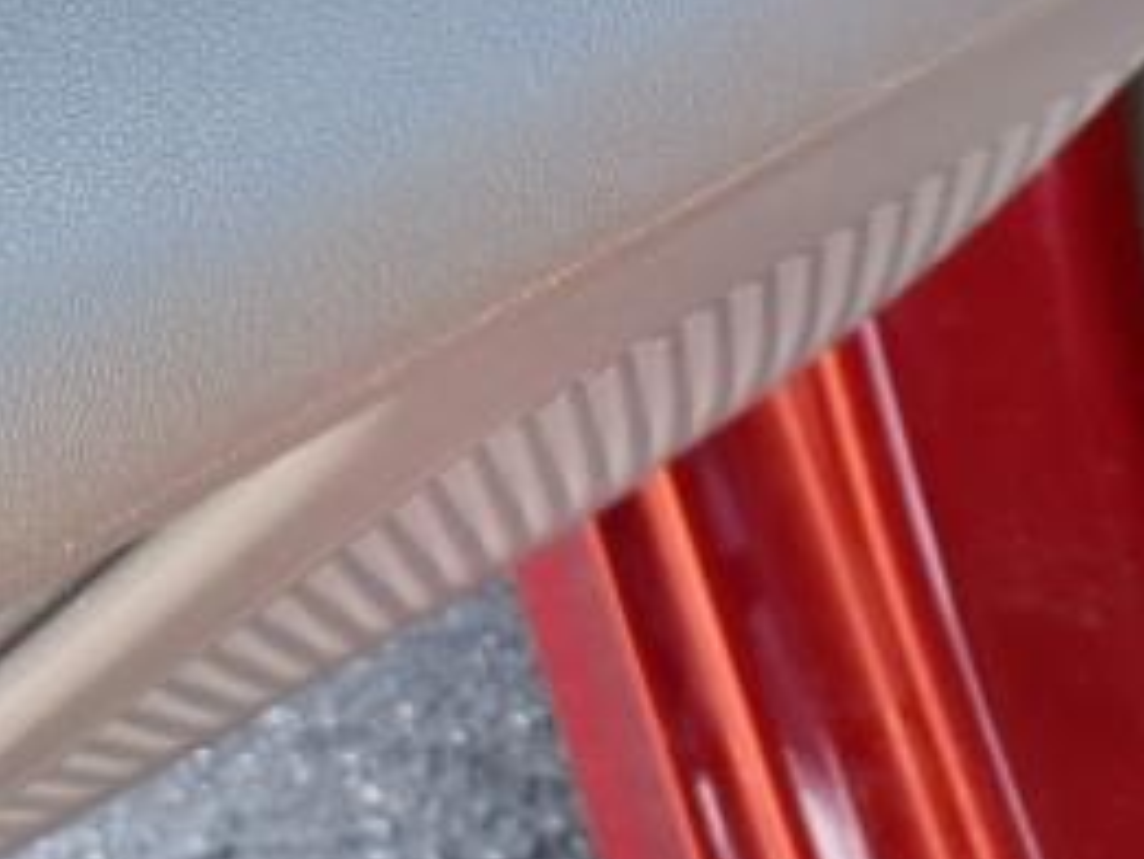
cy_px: -403
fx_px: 3505
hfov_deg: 17.0
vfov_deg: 13.2
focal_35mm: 106
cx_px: -500
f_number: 1.9
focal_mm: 3.58
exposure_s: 1/60.2
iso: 64
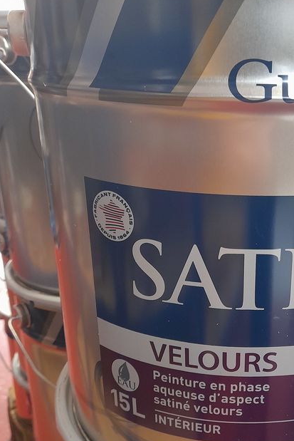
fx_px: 514
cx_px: 254
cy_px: 222
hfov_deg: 30.7
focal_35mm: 42
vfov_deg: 46.4
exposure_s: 1/25
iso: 400
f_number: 2
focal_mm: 4.6
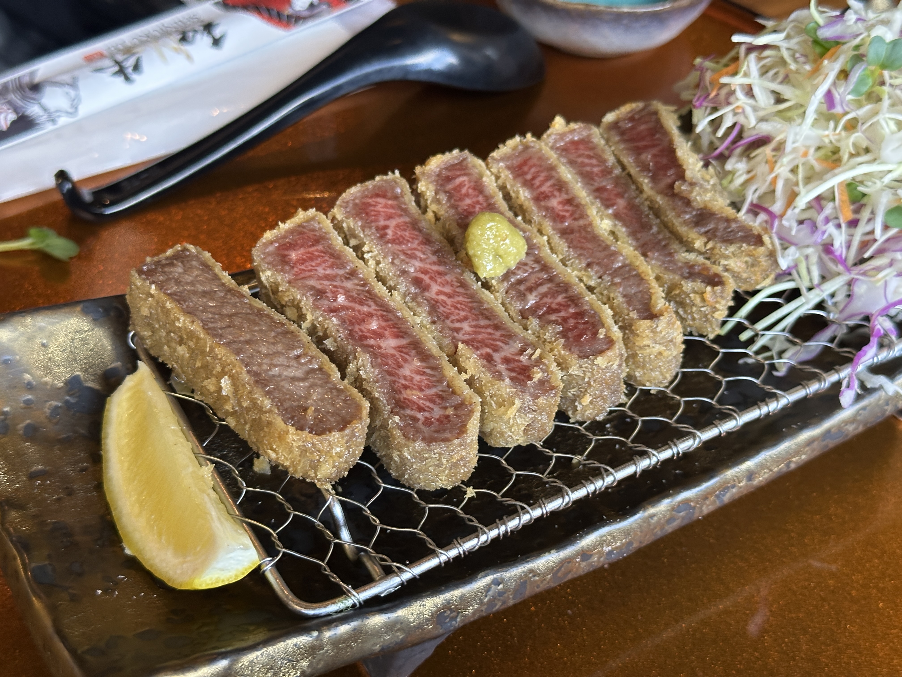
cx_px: 451
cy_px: 338
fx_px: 1251
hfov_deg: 39.7
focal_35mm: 48
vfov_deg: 30.3
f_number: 1.78
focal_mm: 6.86
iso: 200
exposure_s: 1/40
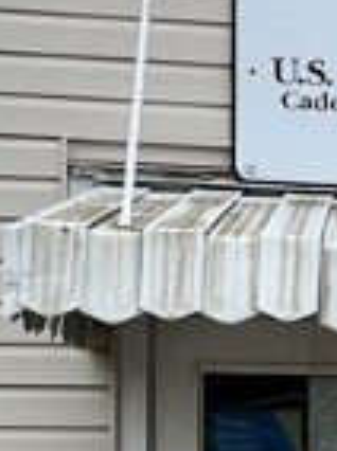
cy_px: 489
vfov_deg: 13.7
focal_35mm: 141
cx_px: 626
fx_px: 1836
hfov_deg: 9.9
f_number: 1.6
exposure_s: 1/1294
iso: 50
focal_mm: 5.1
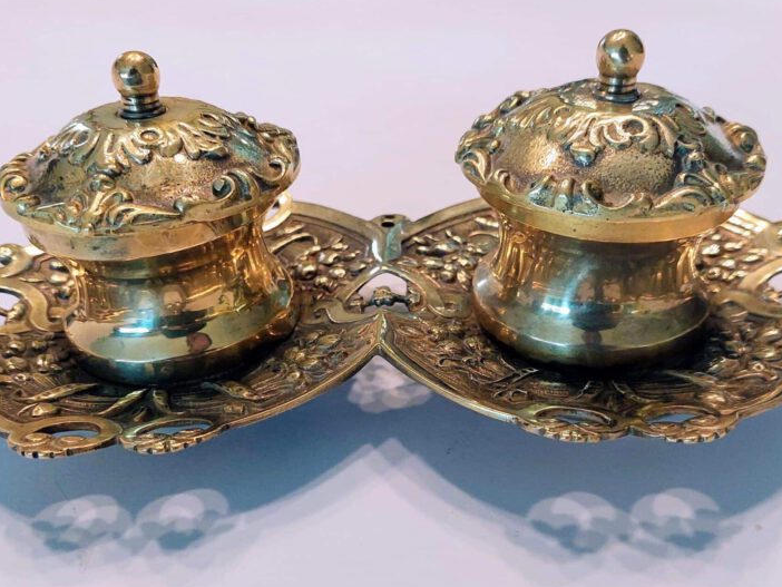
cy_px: 412
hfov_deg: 52.5
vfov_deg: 40.0
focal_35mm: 35
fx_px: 791
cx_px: 427
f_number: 1.8
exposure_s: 1/100
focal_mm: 5.23
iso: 250
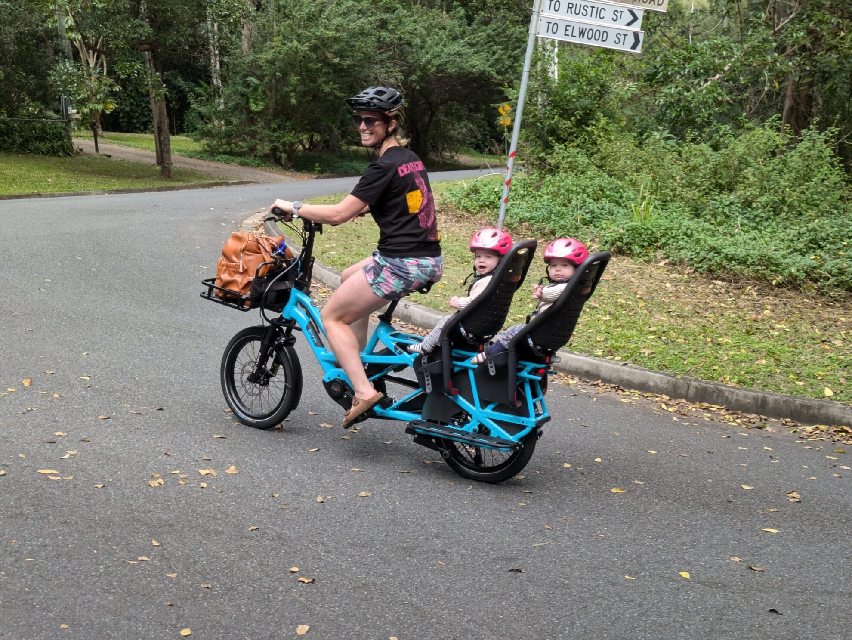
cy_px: 320
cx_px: 426
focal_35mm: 51
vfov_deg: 28.6
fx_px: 1256
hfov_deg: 37.5
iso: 53
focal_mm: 5.43
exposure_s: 1/373
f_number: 1.89
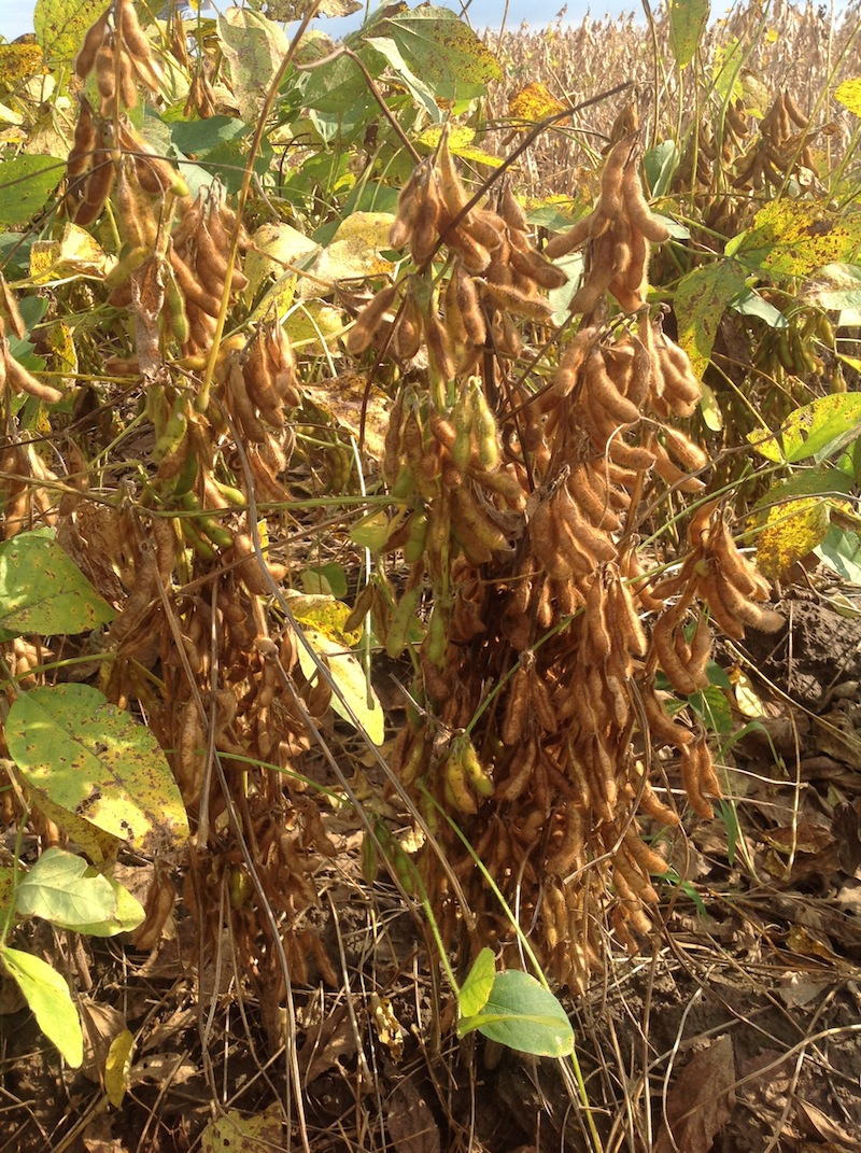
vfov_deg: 52.7
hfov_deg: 40.6
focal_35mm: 35
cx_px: 430
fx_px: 1164
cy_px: 576
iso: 50
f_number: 2.4
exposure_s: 1/796
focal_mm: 4.28
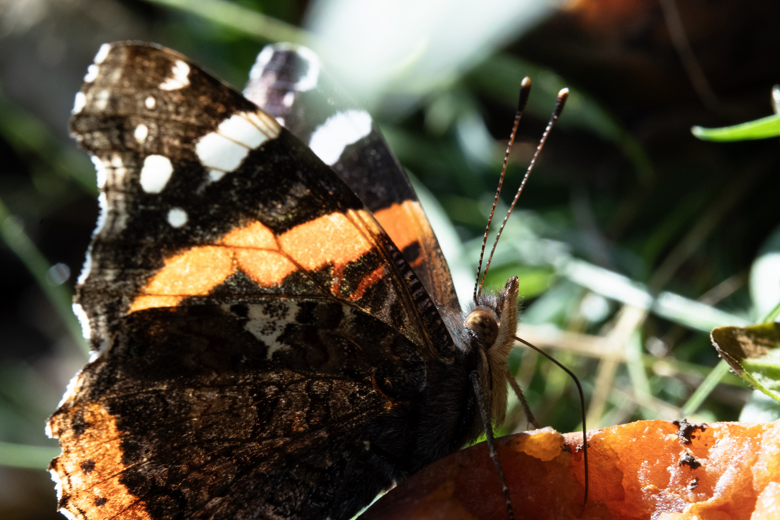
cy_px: 260
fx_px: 2600
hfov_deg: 17.1
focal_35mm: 120
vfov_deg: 11.4
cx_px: 390
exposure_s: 1/150
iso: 1000
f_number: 13
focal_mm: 80
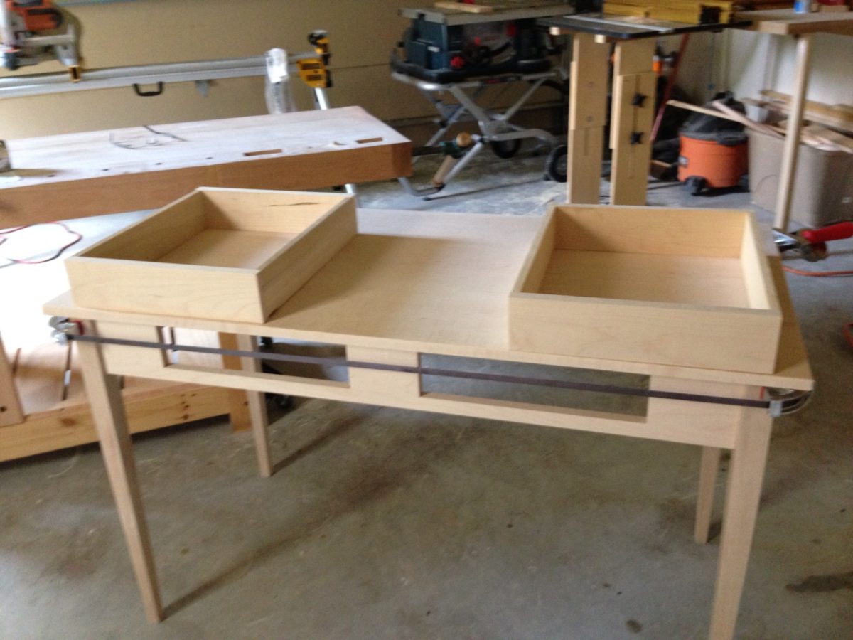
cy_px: 320
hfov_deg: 55.4
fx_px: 813
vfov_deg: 42.9
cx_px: 426
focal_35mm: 33
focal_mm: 4.13
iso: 320
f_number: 2.4
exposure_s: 1/20
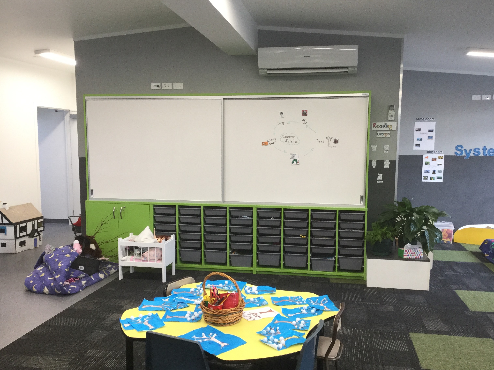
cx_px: 247
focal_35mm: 31
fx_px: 442
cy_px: 185
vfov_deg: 45.4
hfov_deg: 58.4
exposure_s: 1/33
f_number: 2.4
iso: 40
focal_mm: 3.3
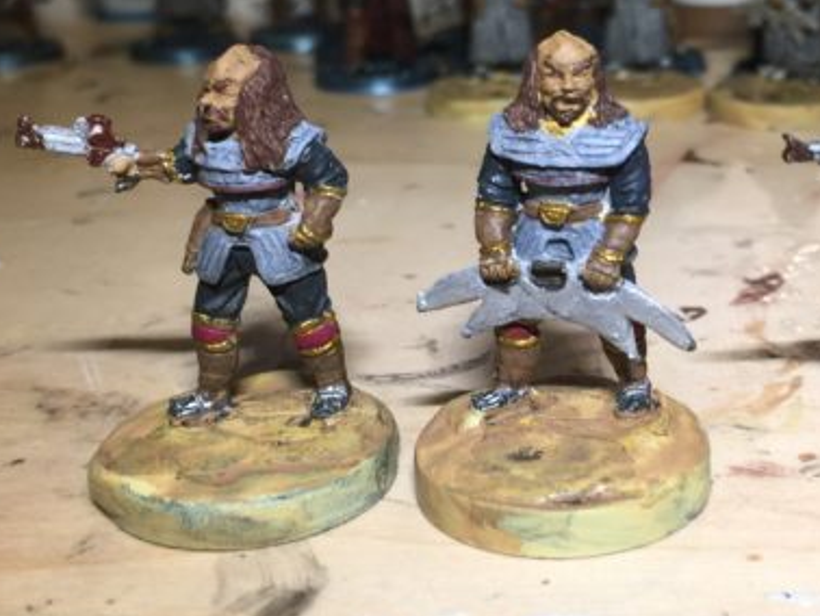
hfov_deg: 34.0
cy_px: 256
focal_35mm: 56
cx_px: 549
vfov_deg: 26.1
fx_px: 1327
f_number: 2.2
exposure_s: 1/30
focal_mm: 4.15
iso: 32
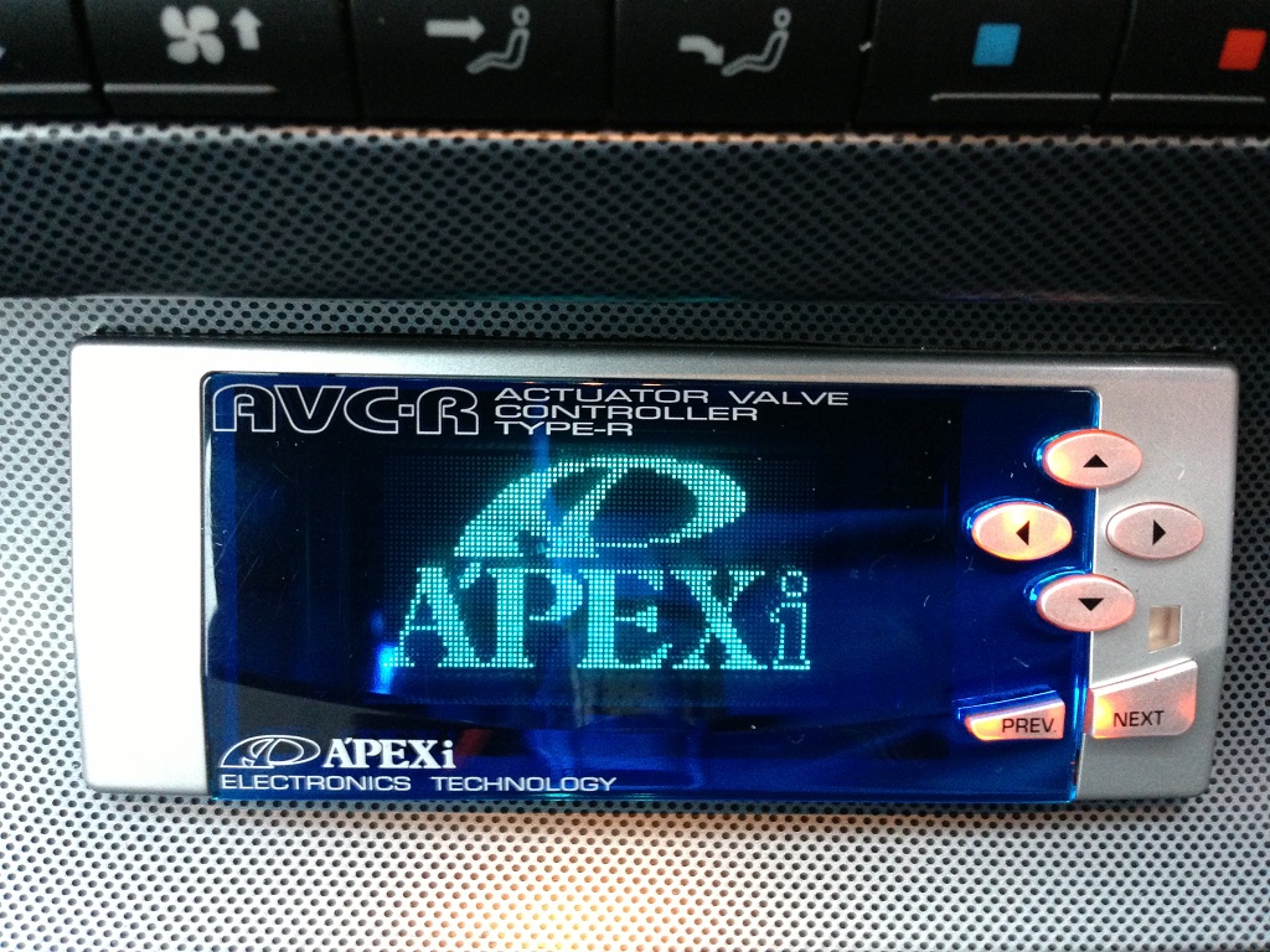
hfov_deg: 55.4
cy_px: 476
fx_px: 1211
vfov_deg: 42.9
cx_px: 635
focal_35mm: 33
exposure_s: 1/20
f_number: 2.4
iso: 320
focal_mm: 4.13
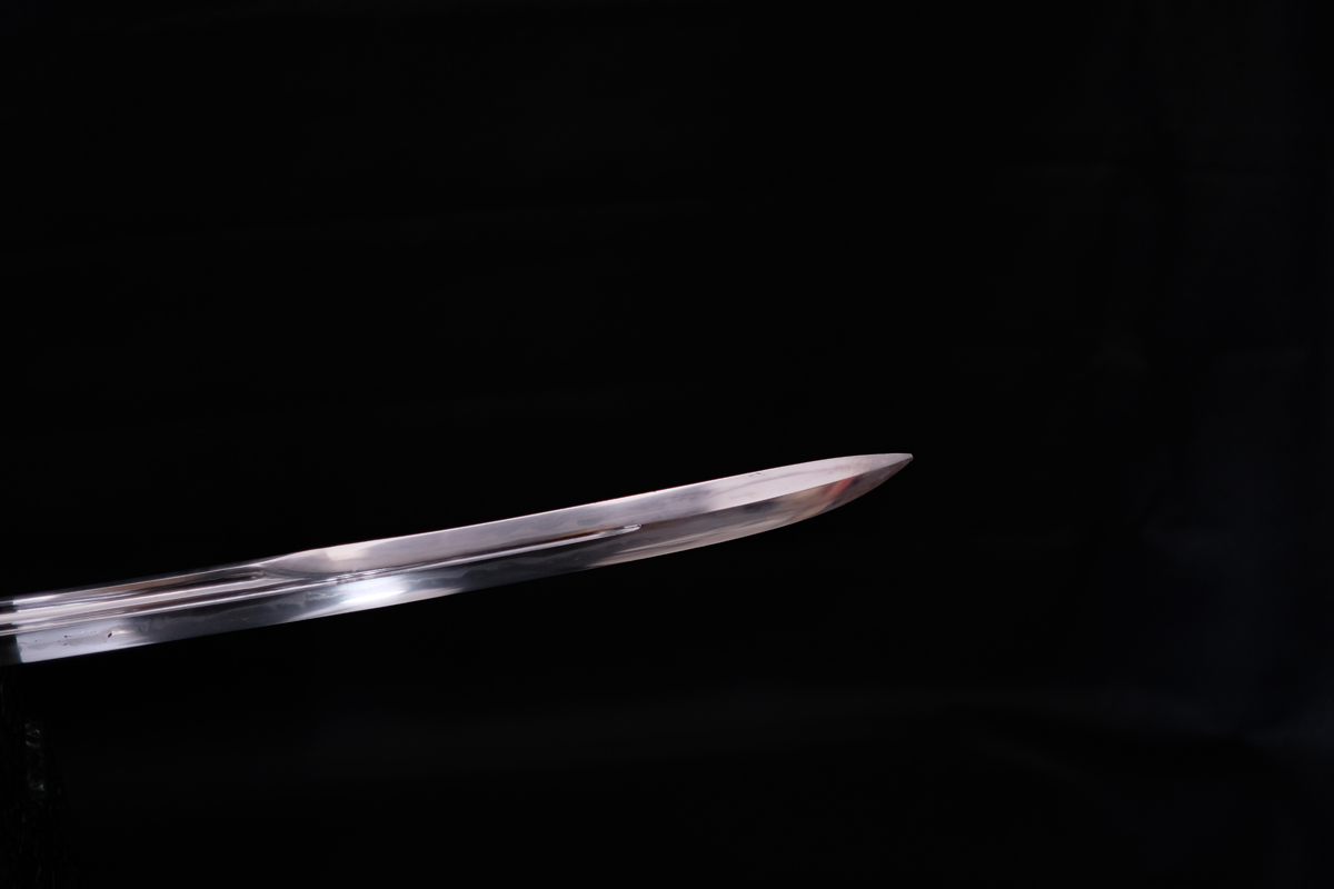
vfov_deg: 28.1
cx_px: 667
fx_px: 1779
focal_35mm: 48
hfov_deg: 41.1
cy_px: 444
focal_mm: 32
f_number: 1.8
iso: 400
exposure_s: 1/60
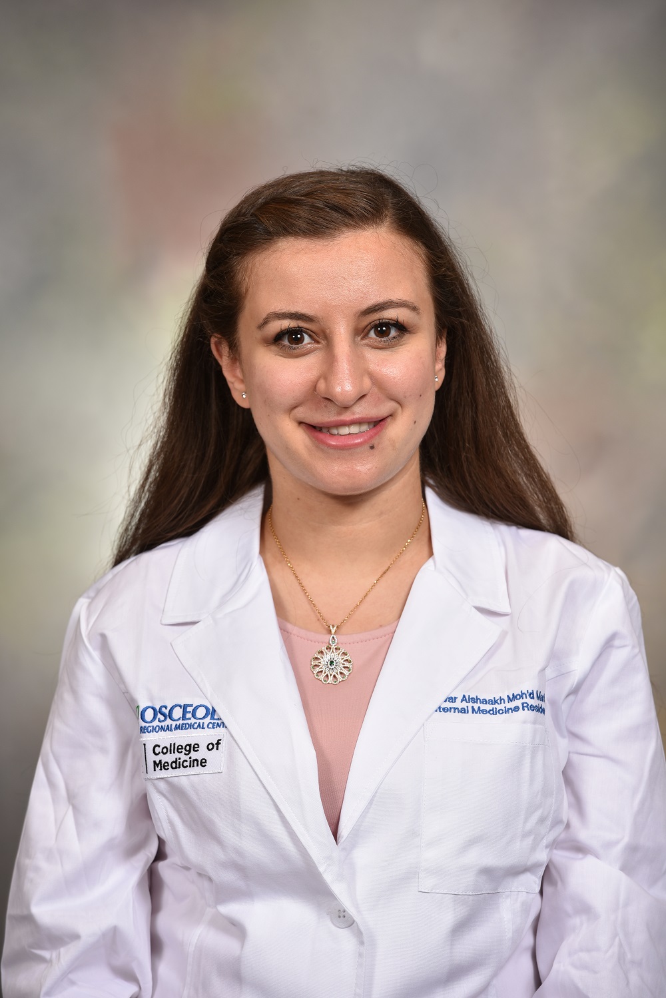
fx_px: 5129
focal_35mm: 185
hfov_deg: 7.4
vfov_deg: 11.1
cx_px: 333
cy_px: 499
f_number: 6.3
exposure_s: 1/125
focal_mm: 185
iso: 250
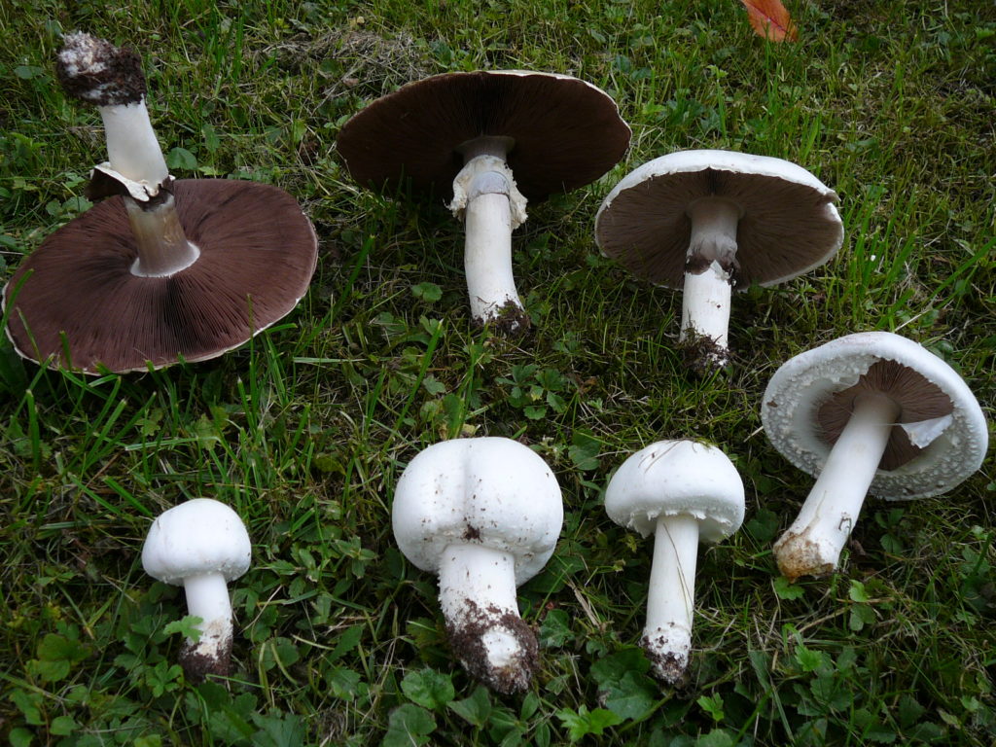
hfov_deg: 52.6
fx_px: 1007
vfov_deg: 40.7
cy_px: 374
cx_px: 498
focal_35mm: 35
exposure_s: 1/400
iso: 80
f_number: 2.8
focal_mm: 5.2
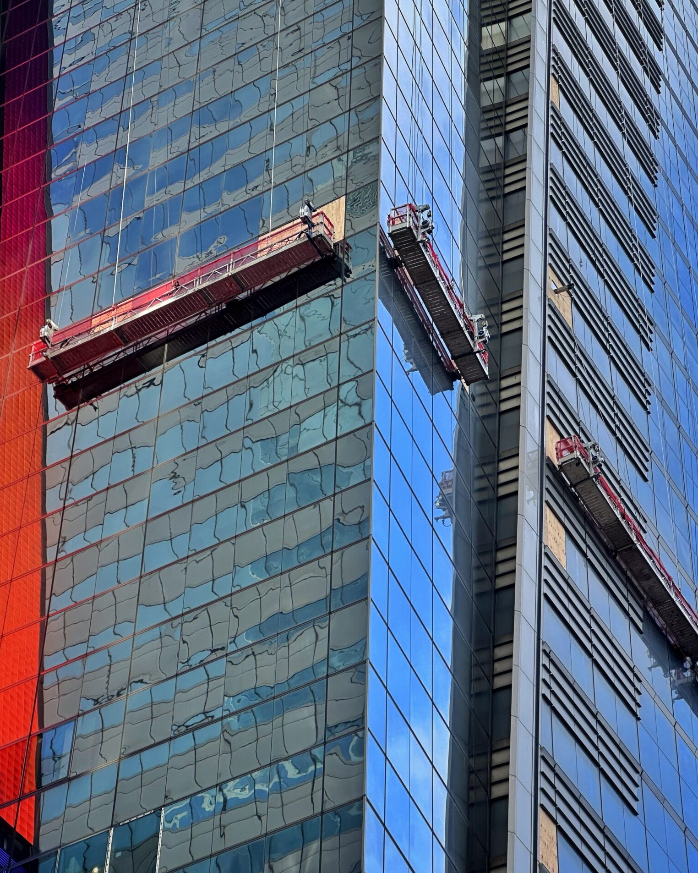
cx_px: 387
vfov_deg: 19.0
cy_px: 434
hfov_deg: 15.2
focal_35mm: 101
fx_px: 2608
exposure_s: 1/180
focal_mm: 9
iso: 32
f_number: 2.8
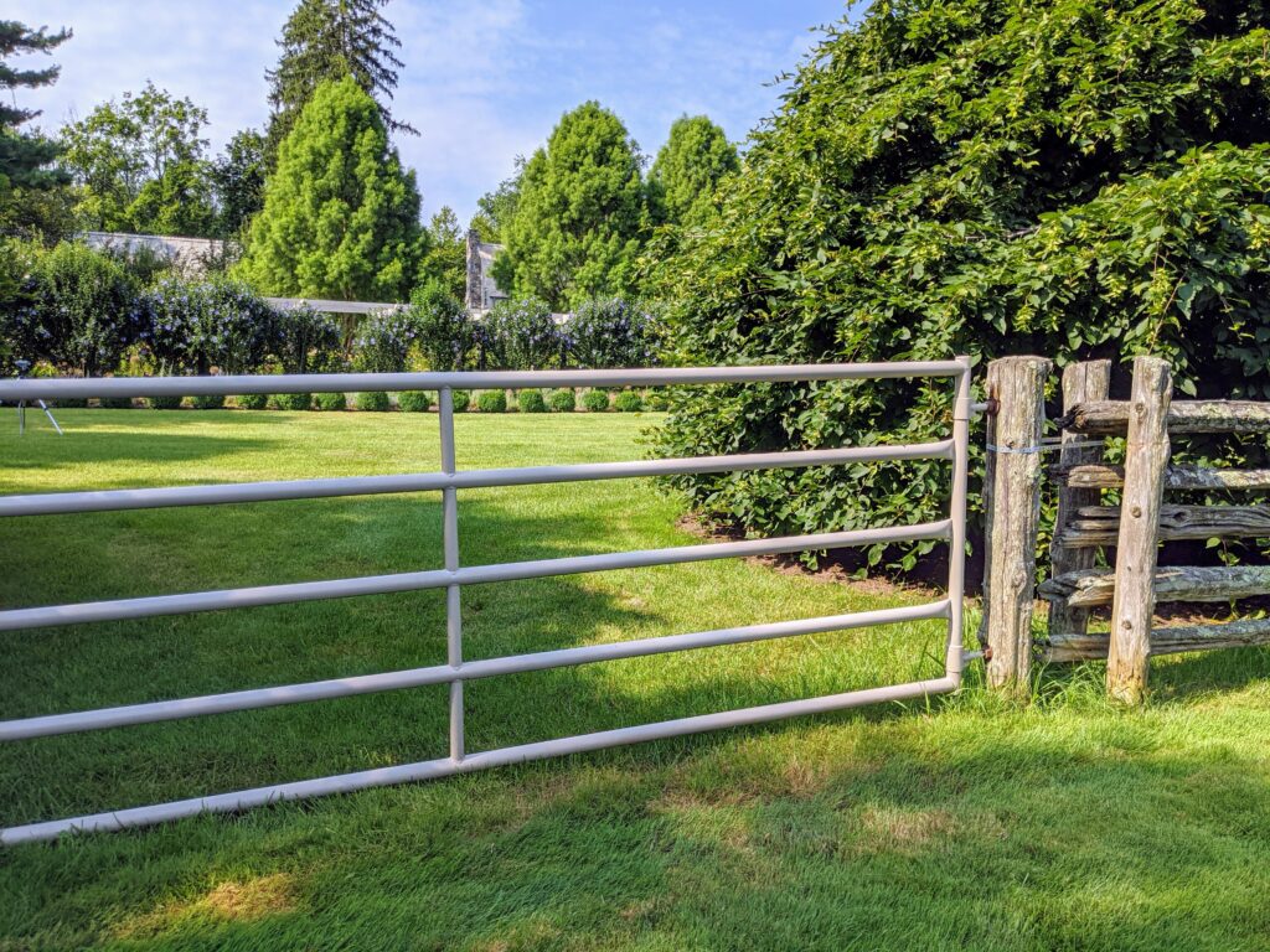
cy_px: 476
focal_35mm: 27
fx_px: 991
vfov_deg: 51.4
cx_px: 635
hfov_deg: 65.3
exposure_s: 1/2611
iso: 59
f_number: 1.73
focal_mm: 4.38
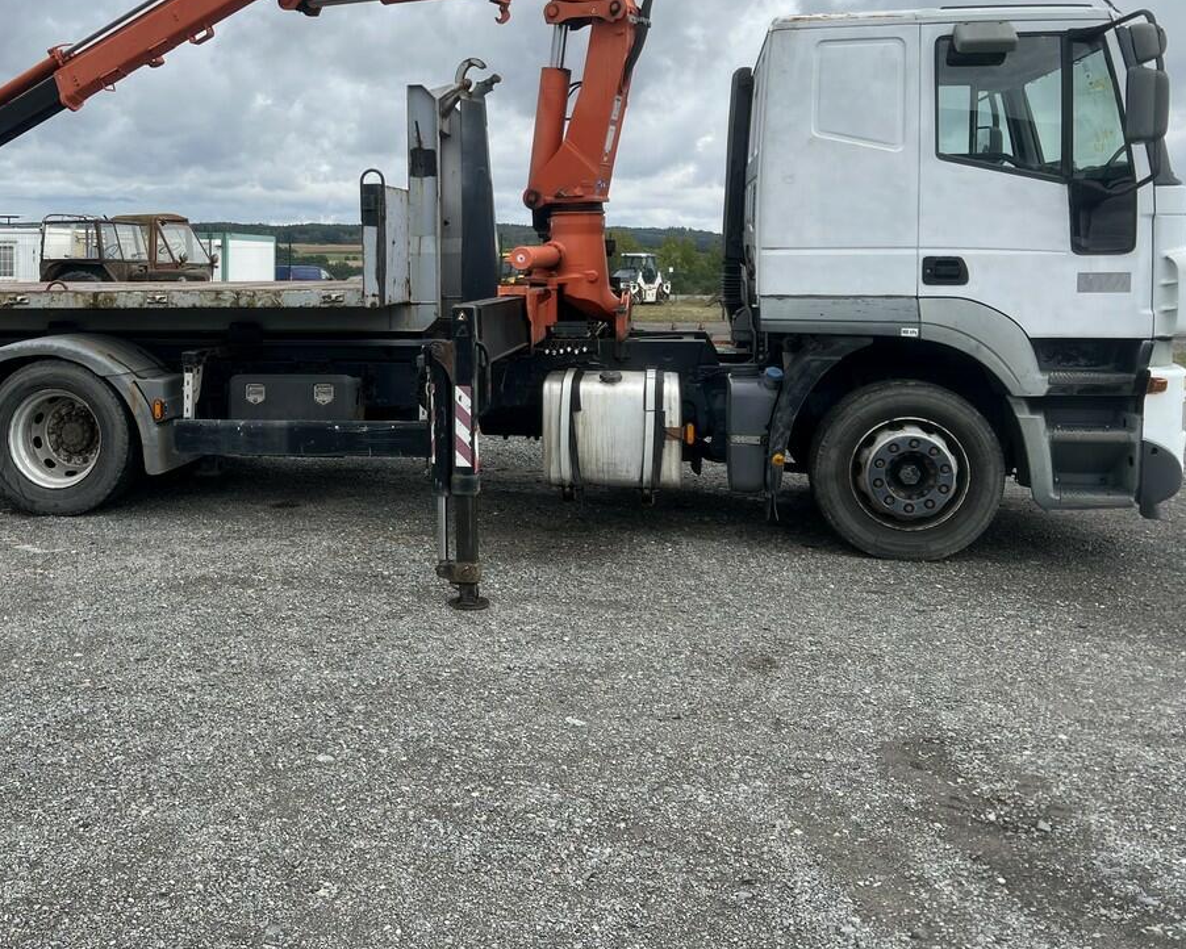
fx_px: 1264
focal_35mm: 36
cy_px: 321
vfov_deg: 40.7
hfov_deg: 49.5
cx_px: 410
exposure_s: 1/2208
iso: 50
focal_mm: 5.7
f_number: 1.5
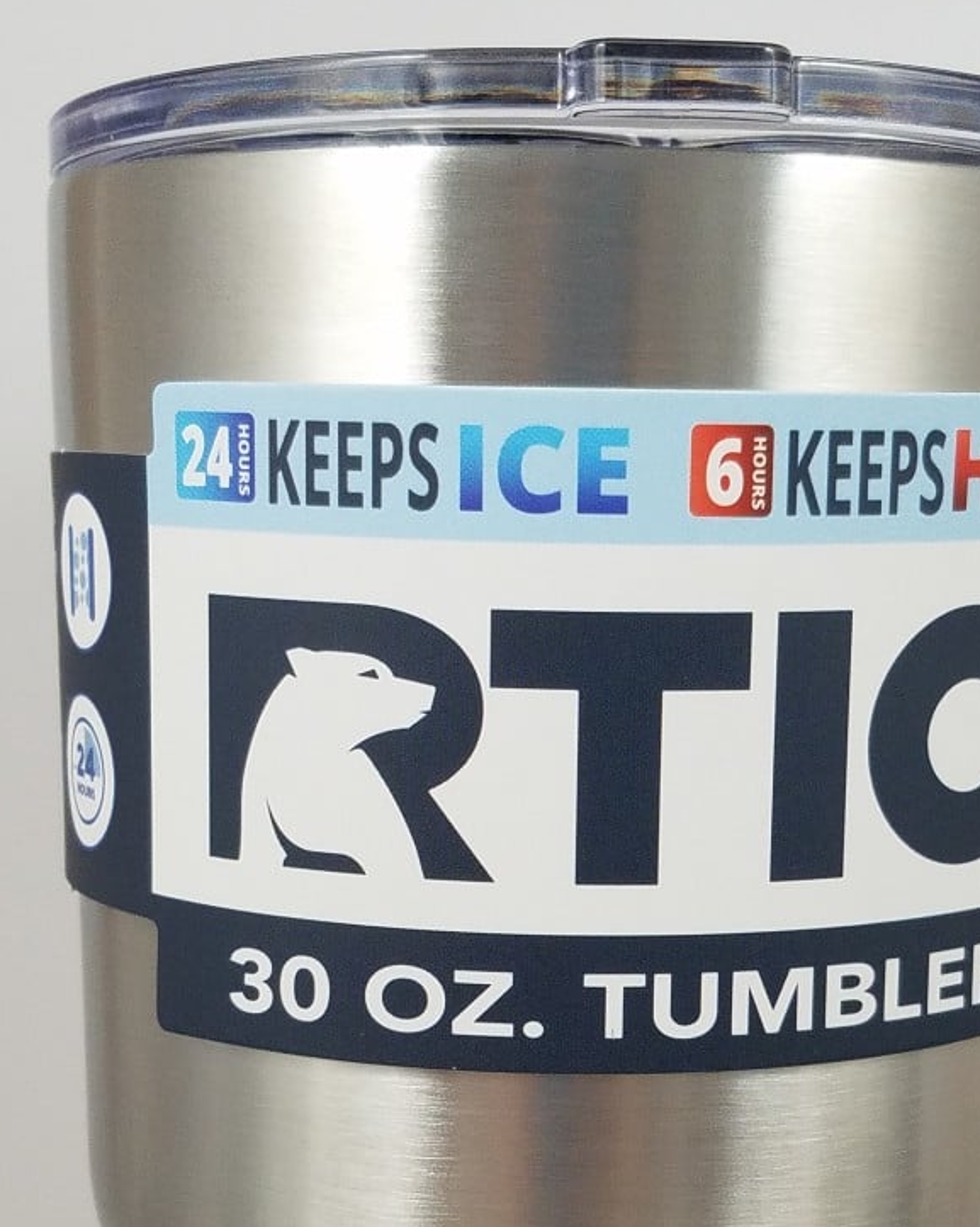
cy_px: 823
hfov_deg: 40.9
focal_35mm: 36
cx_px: 610
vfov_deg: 49.4
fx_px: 1306
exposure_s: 1/50
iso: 160
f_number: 1.7
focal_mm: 4.2
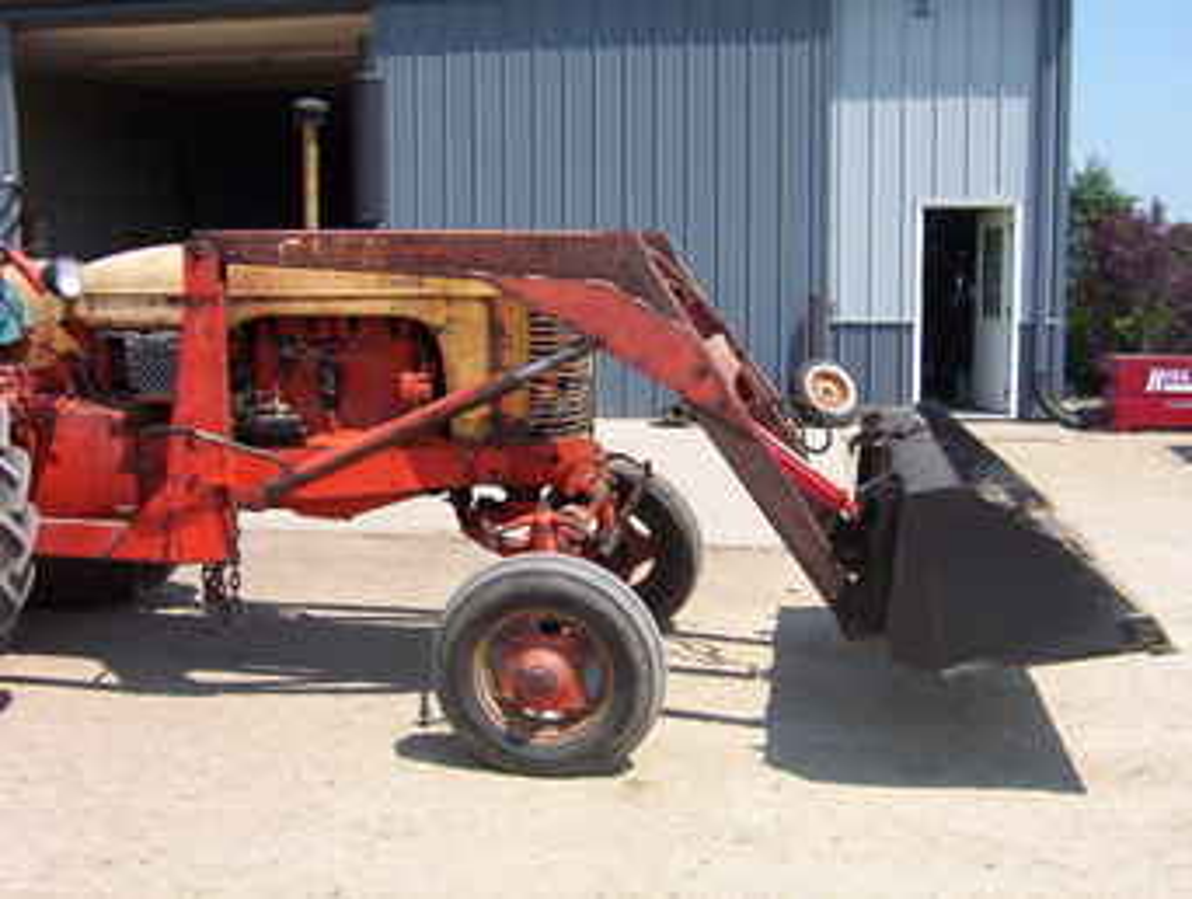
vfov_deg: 39.8
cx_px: 596
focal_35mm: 36
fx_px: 1242
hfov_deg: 51.3
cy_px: 450
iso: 100
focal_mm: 5.54
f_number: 5.24
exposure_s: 1/634
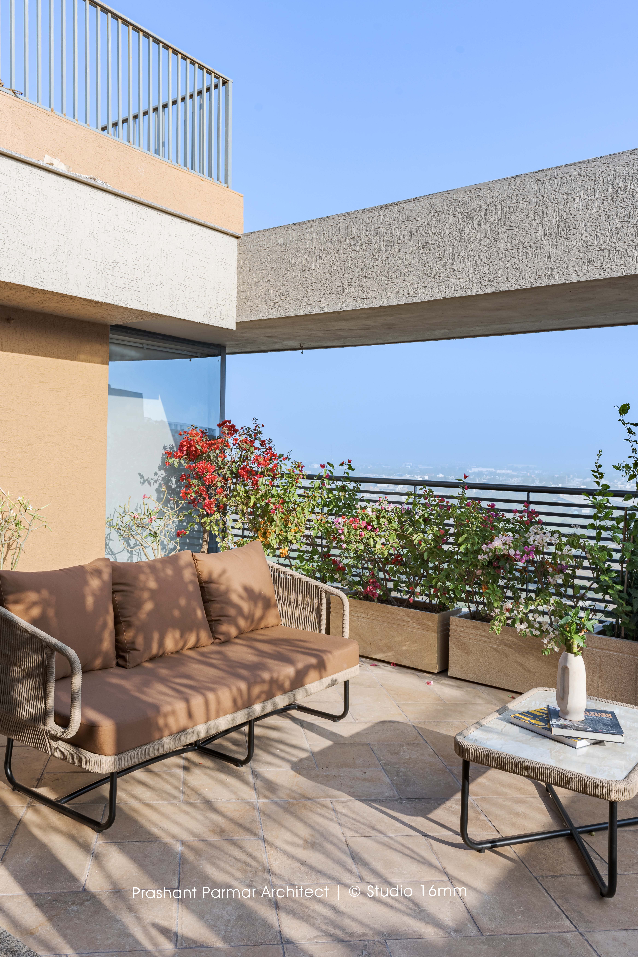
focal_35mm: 28
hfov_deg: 46.4
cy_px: 478
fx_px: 744
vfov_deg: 65.5
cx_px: 319
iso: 160
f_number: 9
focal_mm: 28
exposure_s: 1/800
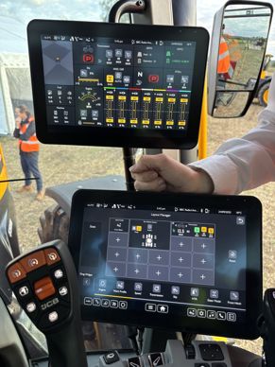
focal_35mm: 26
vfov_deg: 67.3
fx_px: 275
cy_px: 184
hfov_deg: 53.1
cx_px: 138
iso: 100
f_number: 1.6
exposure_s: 1/121
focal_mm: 5.96
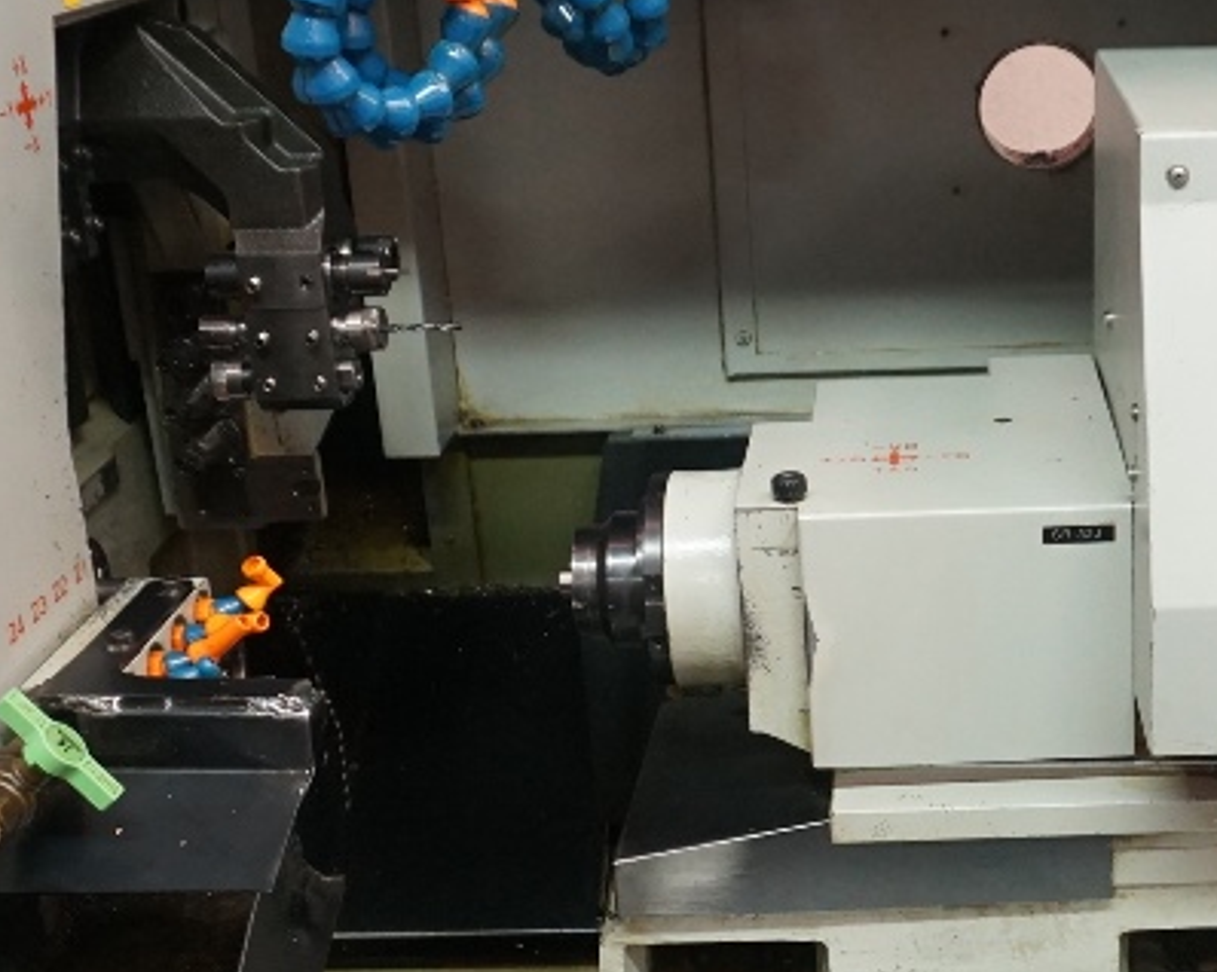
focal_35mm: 58
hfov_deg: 31.5
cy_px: 576
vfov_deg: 26.2
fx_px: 2088
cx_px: 1012
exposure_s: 1/160
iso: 1600
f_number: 3.5
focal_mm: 16
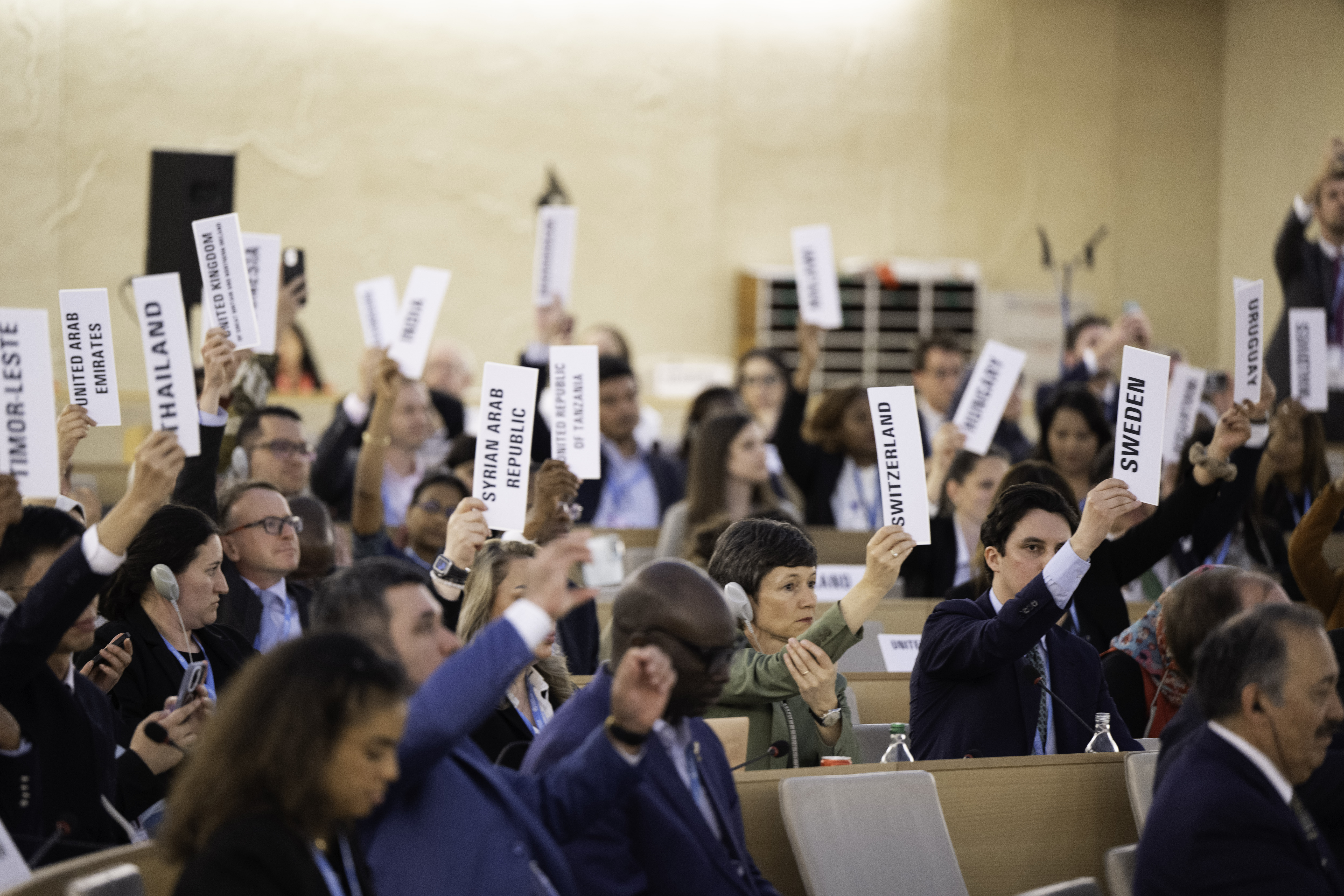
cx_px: 672
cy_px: 448
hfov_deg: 10.3
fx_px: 7466
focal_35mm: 200
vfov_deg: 6.9
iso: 1000
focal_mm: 200
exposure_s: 1/160
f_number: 2.8
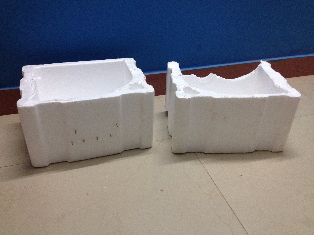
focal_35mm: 35
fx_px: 317
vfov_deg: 40.7
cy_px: 118
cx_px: 157
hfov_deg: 52.6
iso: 200
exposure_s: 1/20
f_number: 2.4
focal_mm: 4.28
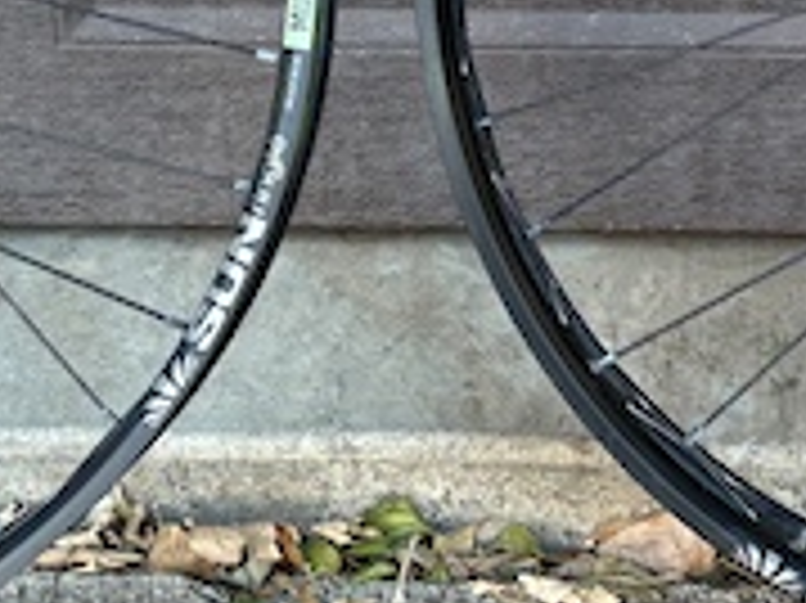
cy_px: 4
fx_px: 2699
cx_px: 473
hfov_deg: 17.0
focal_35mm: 116
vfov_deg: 12.6
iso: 100
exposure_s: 1/121
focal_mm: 5.96
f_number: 1.6
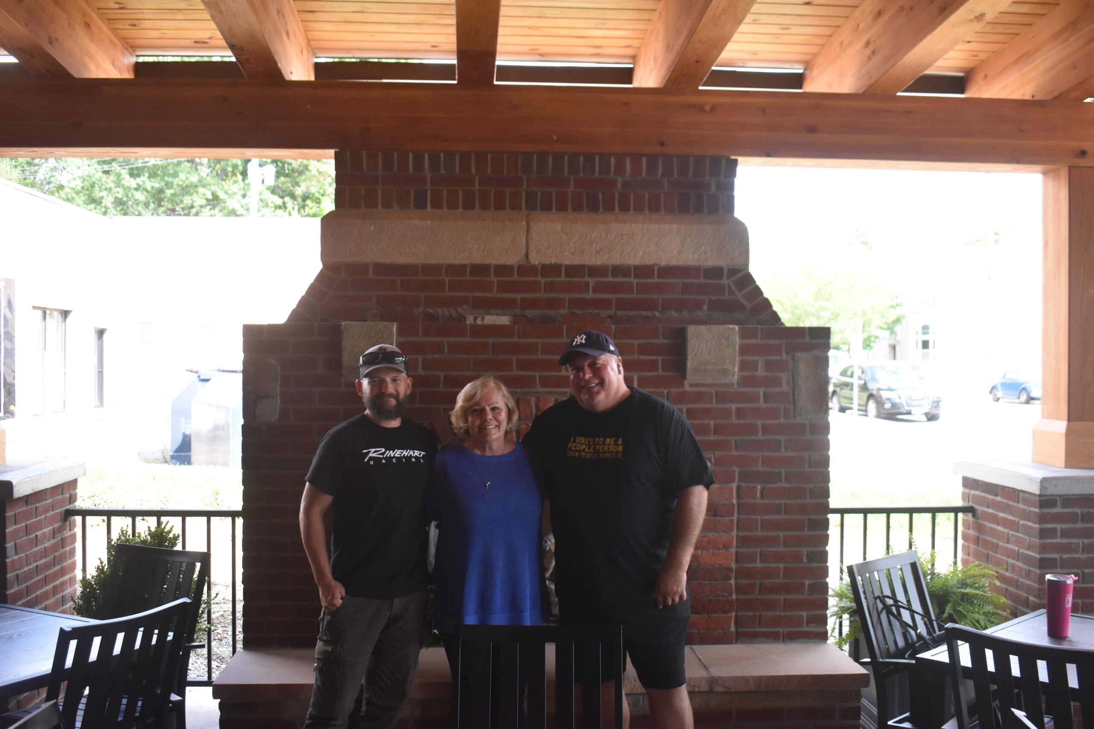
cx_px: 547
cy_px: 364
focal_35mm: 36
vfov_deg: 36.9
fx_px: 1094
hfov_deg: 53.1
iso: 1400
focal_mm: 24
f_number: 3.8
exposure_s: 1/500
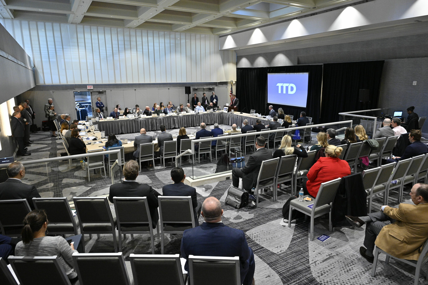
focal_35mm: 24
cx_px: 214
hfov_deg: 73.8
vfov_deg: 53.1
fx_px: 285
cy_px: 142
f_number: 6.3
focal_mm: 24
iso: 3200
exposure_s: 1/60
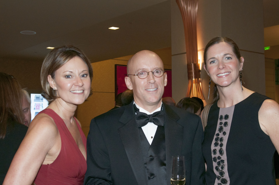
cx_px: 156
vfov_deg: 26.9
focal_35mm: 50
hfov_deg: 39.6
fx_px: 387
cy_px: 98
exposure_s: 1/80
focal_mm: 28
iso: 200
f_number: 5.6
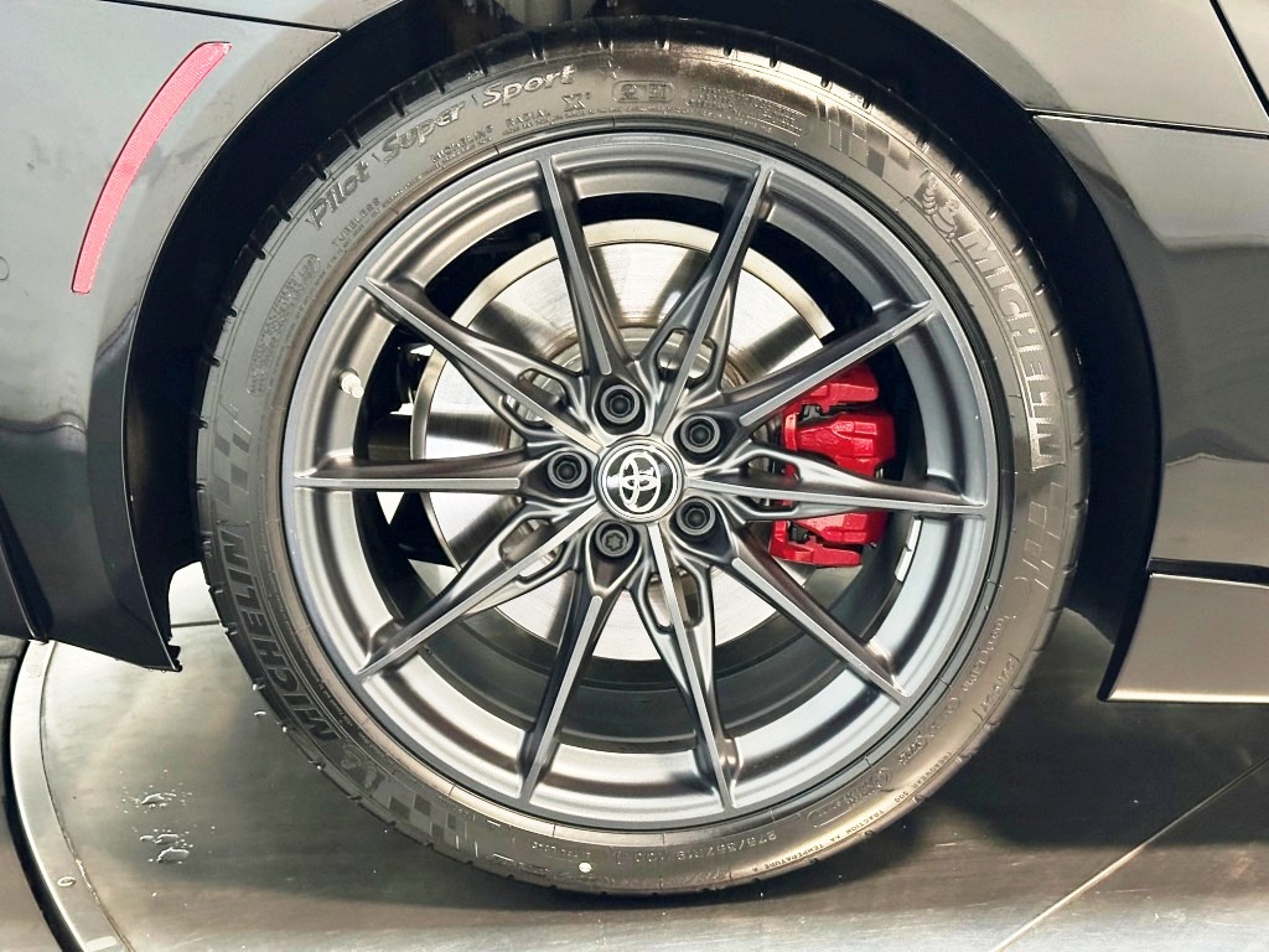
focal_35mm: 48
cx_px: 634
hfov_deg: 39.7
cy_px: 476
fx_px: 1760
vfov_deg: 30.3
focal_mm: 6.86
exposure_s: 1/24
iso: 640
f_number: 1.78
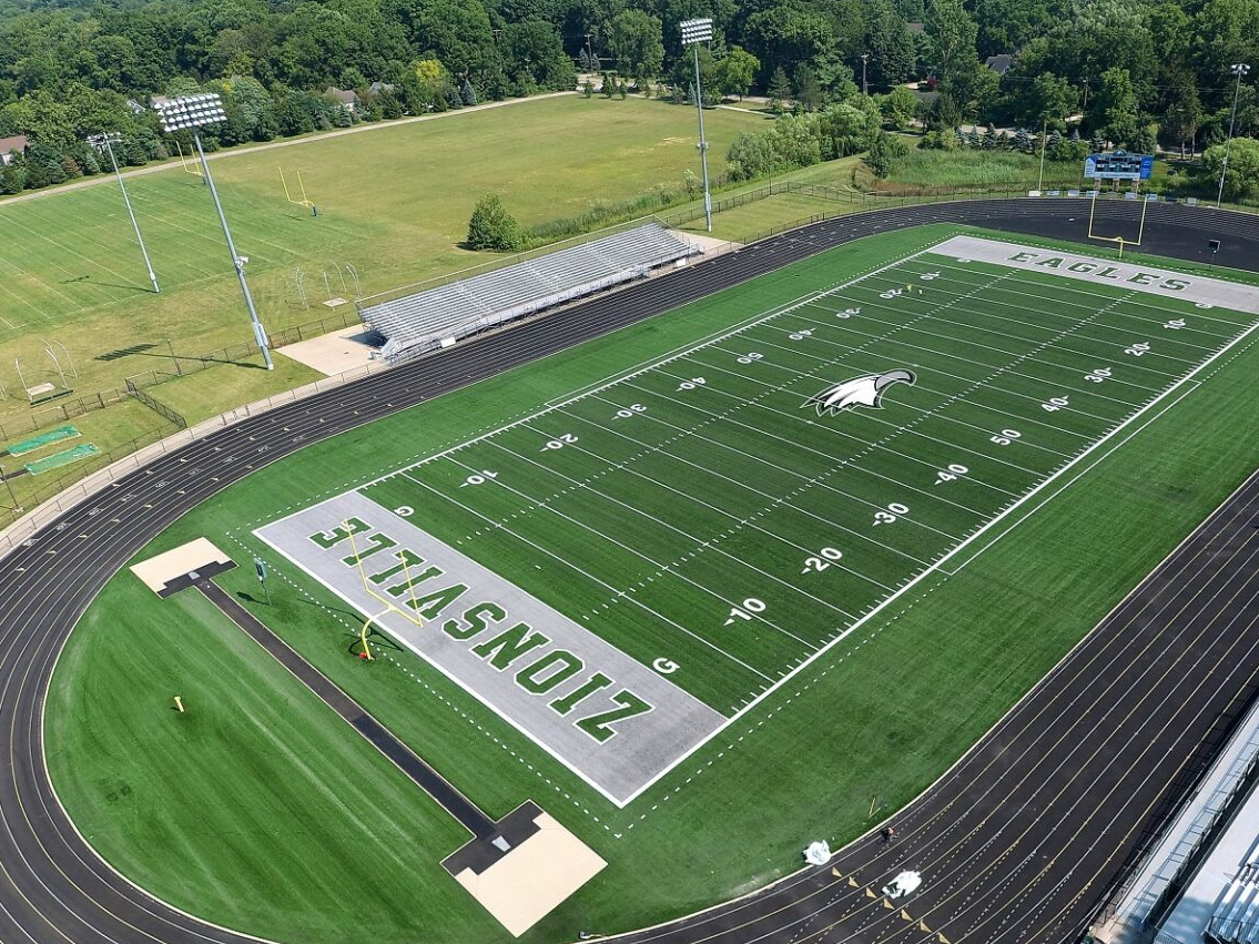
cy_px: 485
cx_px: 742
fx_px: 836
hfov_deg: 73.3
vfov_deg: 58.9
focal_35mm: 23
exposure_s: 1/672
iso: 100
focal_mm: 3.15
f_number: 2.8
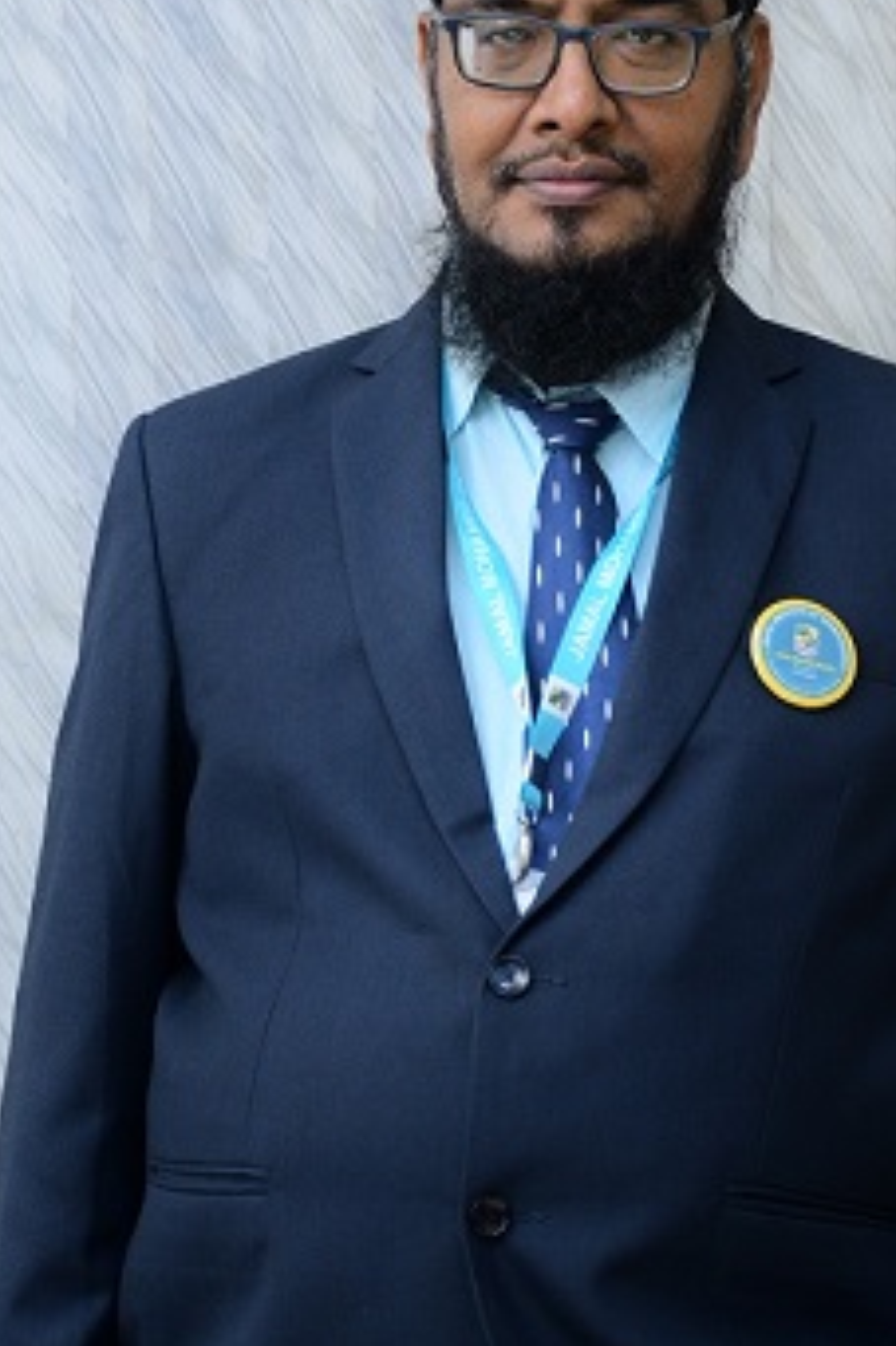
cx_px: 616
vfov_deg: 18.4
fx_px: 4148
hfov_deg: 12.3
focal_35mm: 111
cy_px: 746
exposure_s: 1/125
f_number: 4.5
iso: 500
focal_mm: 42
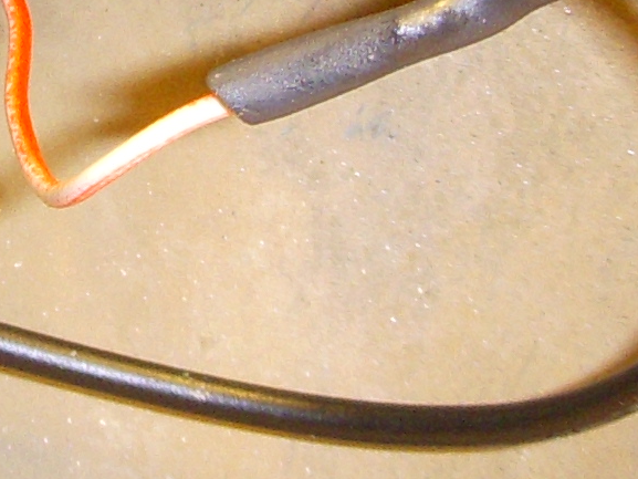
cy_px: -102
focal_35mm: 215
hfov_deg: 9.1
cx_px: -39
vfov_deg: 6.9
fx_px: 3963
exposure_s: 1/30
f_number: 3.3
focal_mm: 6.3
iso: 200
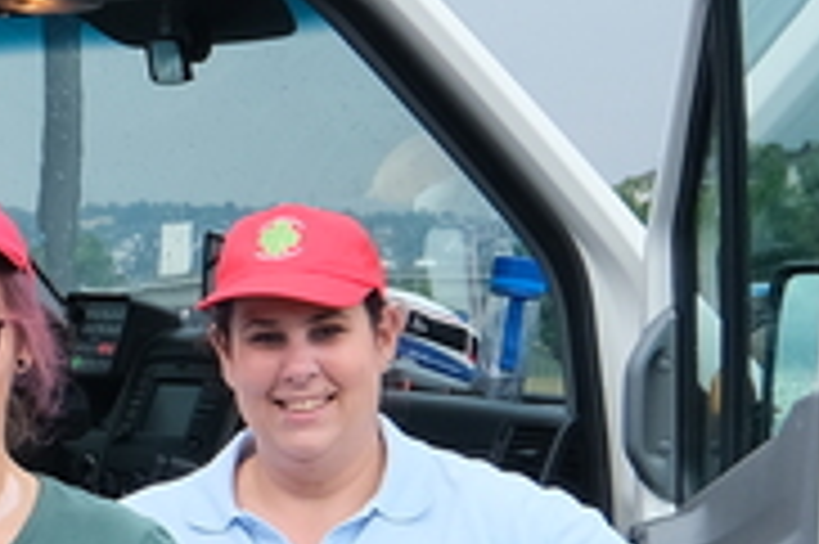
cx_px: -1224
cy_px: 692
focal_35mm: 238
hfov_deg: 7.9
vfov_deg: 5.7
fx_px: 5410
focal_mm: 24
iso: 320
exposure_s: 1/200
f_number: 6.4
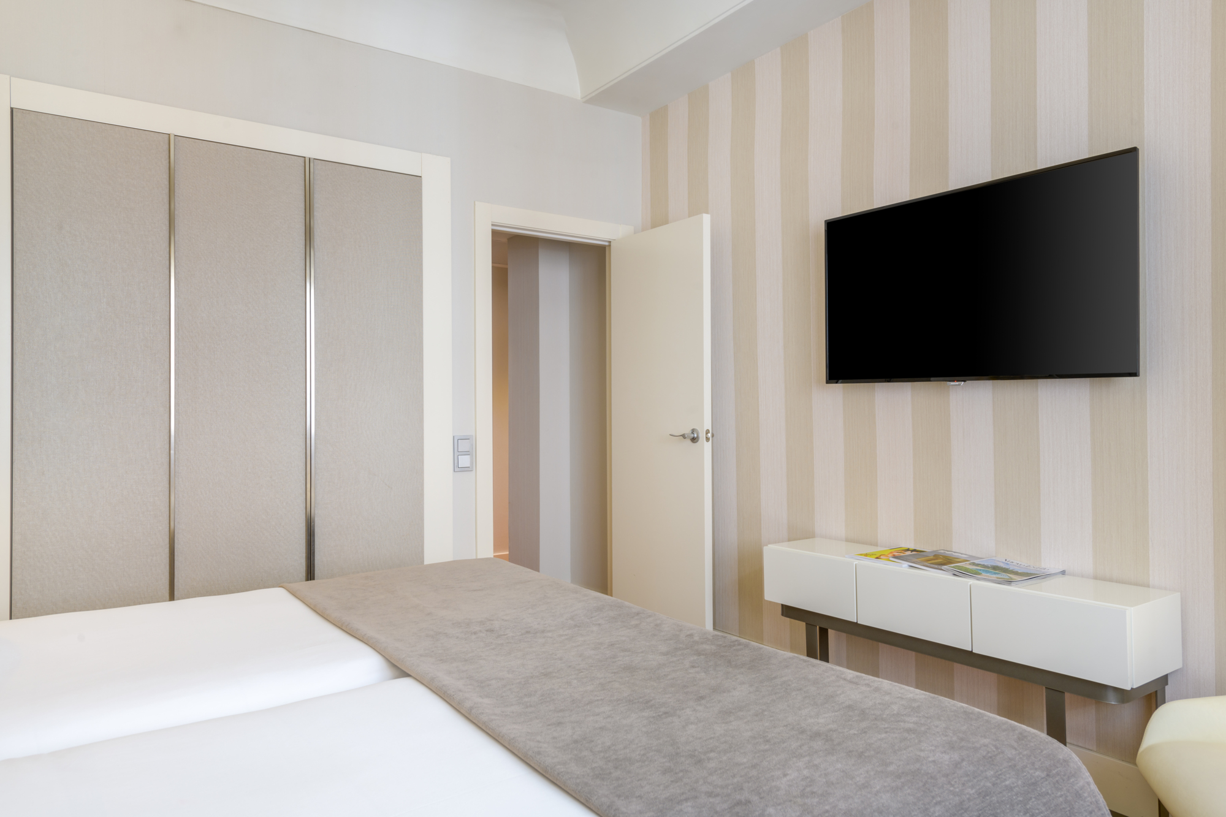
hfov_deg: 73.7
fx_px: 817
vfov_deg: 53.1
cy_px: 408
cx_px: 613
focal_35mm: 24
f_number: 11
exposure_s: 1/1.67
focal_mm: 24
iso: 64
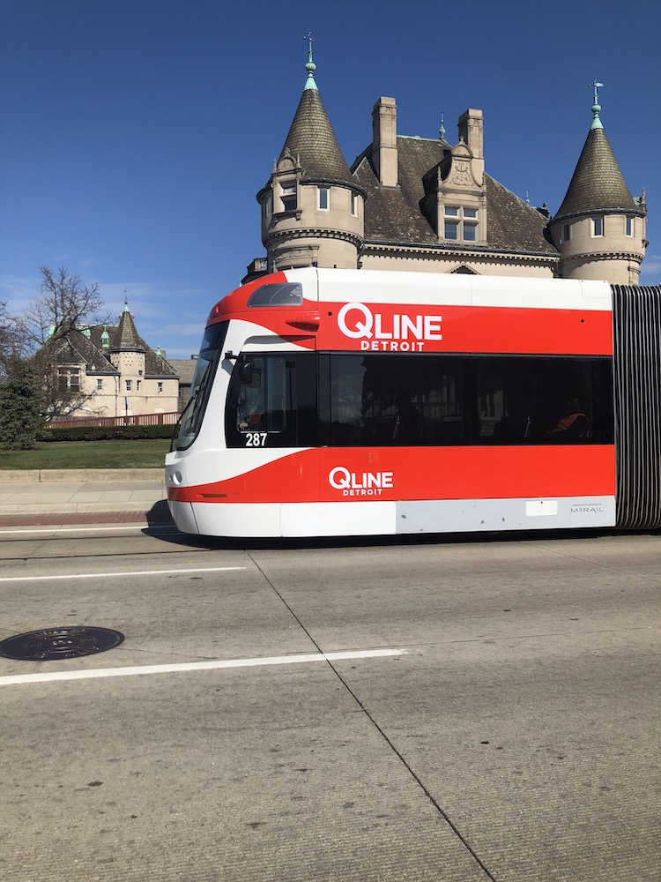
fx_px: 713
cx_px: 330
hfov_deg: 49.7
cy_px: 441
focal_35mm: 28
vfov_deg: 63.4
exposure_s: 1/3205
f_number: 1.8
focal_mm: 3.99
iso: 20
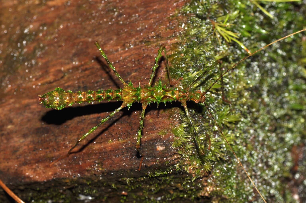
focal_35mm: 135
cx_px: 153
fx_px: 1146
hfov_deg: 15.2
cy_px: 102
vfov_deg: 10.1
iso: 160
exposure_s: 1/200
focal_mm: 90
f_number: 22
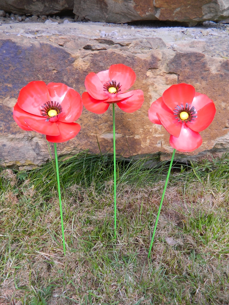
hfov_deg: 49.7
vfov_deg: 63.4
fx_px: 247
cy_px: 152
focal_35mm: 28
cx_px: 114
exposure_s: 1/320
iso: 80
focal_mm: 5.1
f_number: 3.2
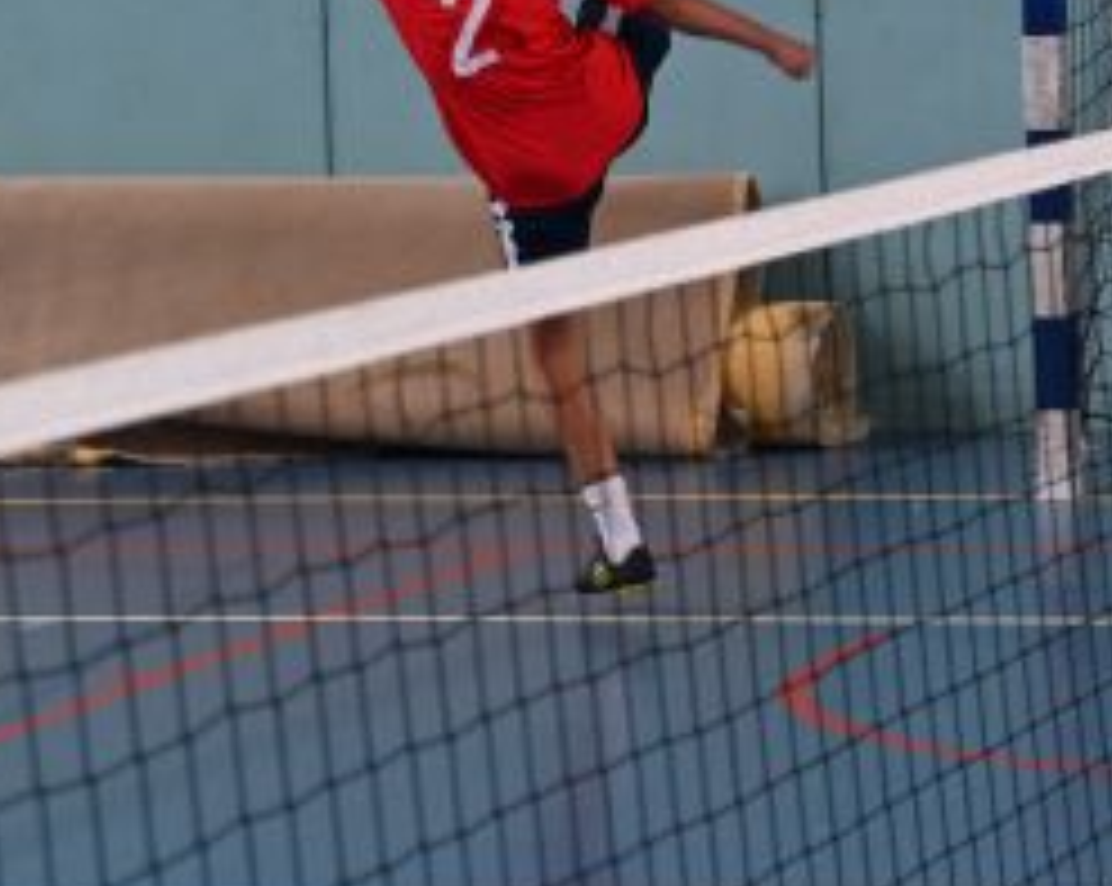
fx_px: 7002
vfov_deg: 7.2
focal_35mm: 213
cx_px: 1193
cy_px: 94
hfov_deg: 9.0
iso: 400
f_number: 2.8
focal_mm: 70
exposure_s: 1/160
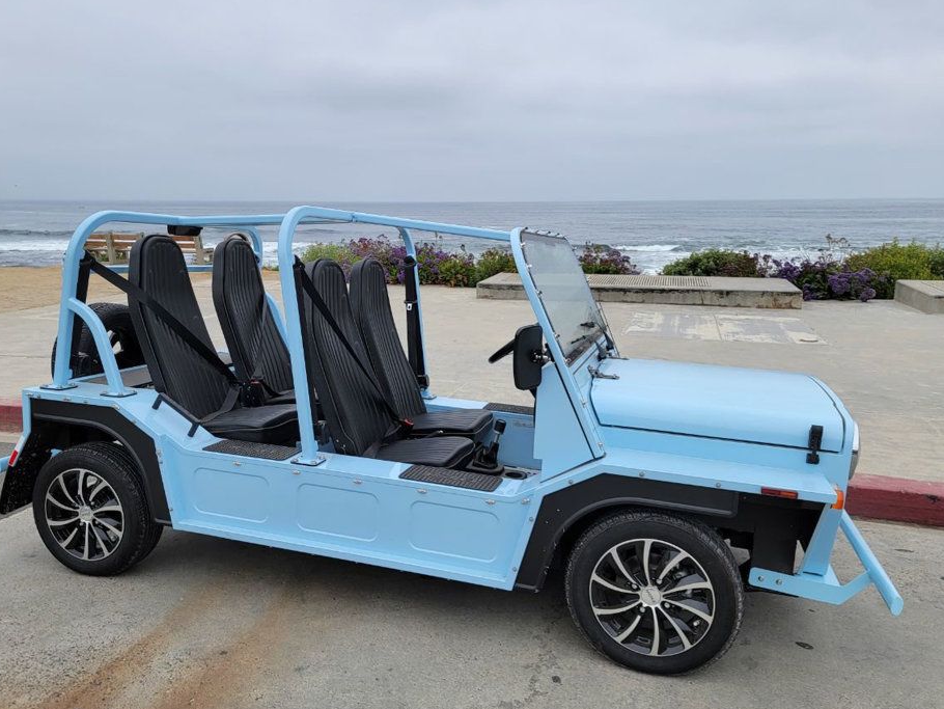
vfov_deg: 51.3
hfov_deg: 65.2
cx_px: 439
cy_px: 376
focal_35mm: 27
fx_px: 737
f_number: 1.8
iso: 16
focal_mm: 6.7
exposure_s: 1/607
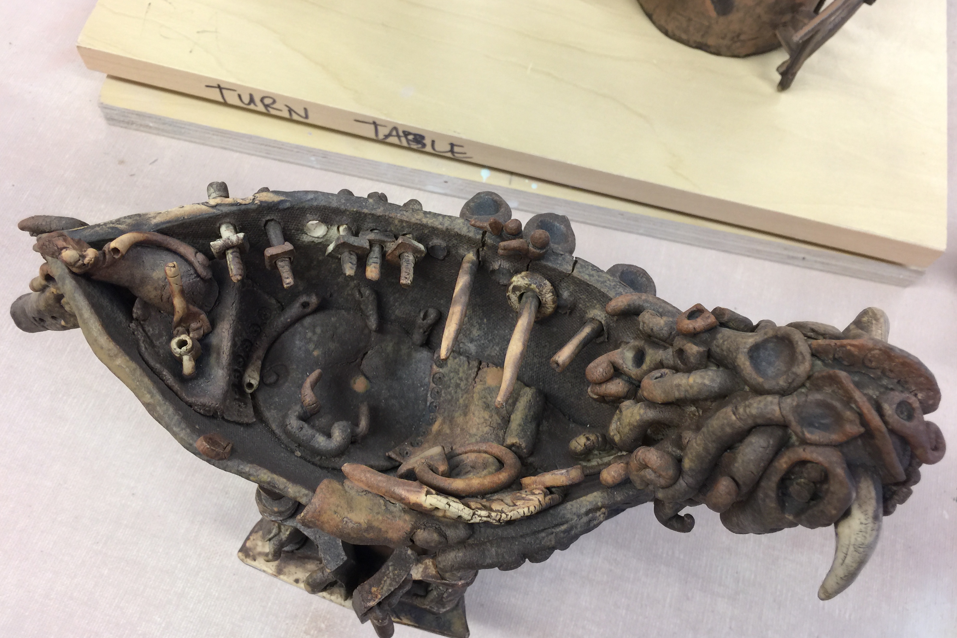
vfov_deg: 42.3
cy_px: 342
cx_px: 469
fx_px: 824
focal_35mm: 31
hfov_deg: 60.3
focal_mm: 4.15
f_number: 2.2
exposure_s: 1/15
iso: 32
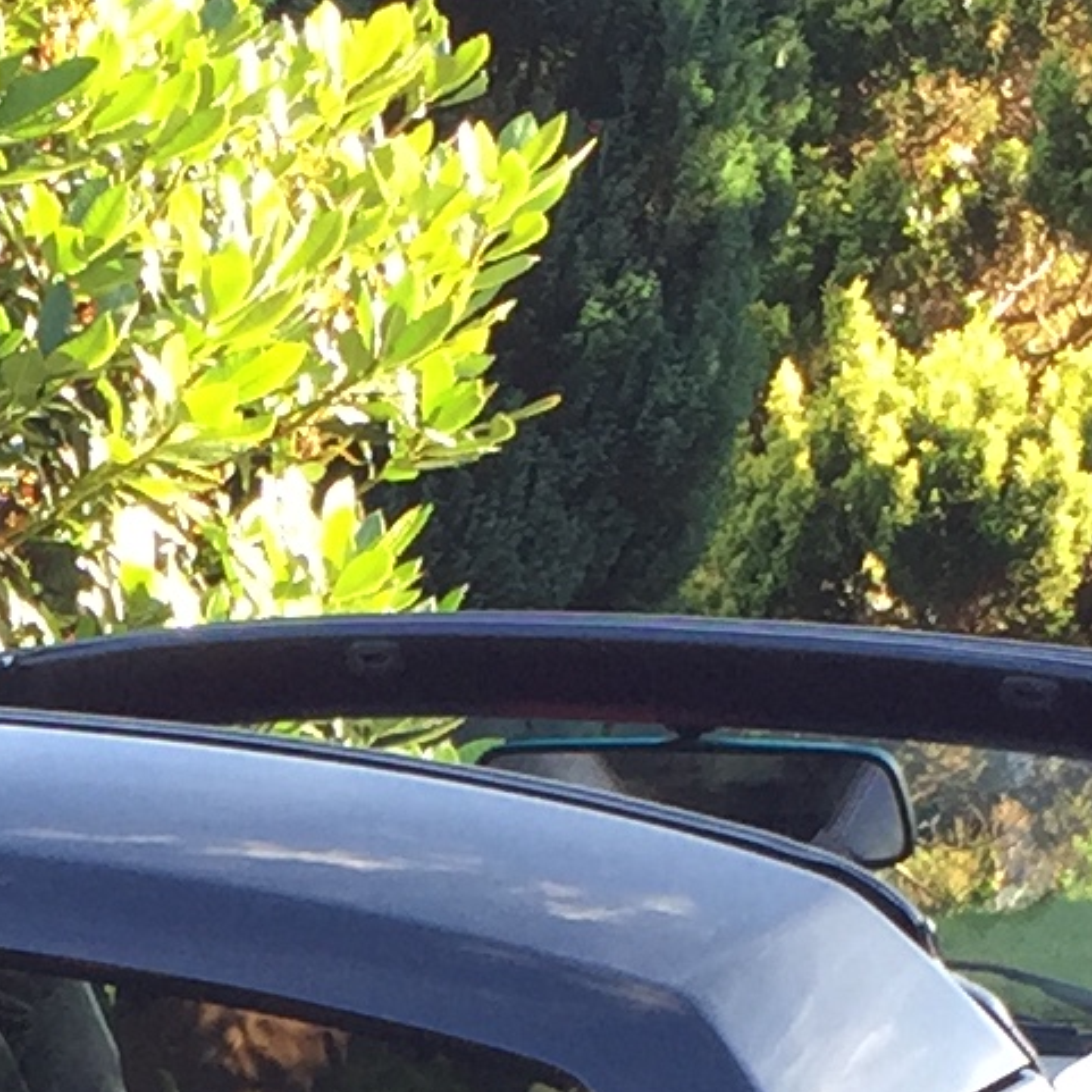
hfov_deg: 10.0
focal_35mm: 174
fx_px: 6210
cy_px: 2050
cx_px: -48
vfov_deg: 9.5
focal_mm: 4.15
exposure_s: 1/100
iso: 32
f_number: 2.2
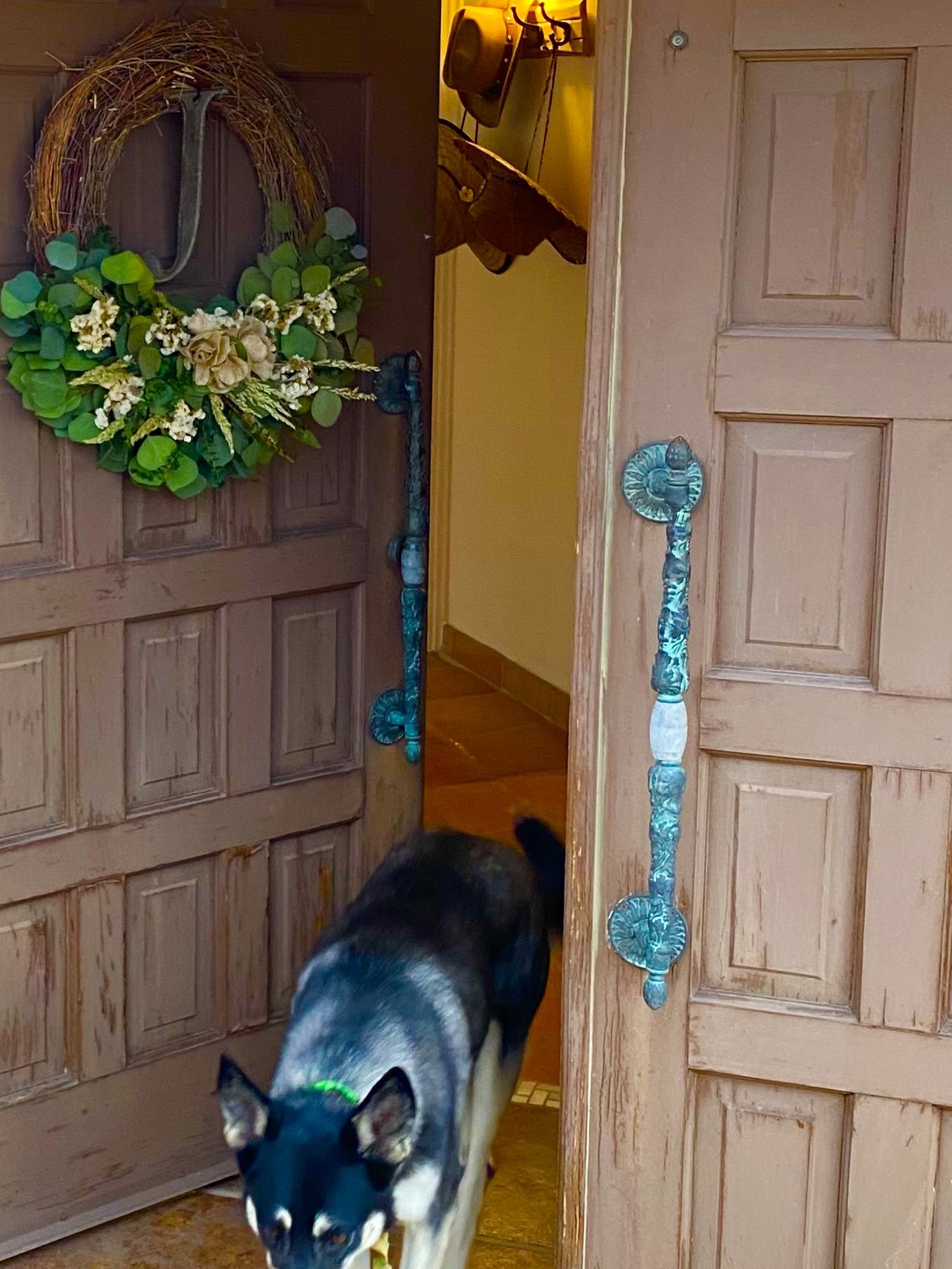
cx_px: 230
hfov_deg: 24.9
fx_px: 2126
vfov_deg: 33.2
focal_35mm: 58
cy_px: 571
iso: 160
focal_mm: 4.25
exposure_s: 1/60
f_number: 1.8
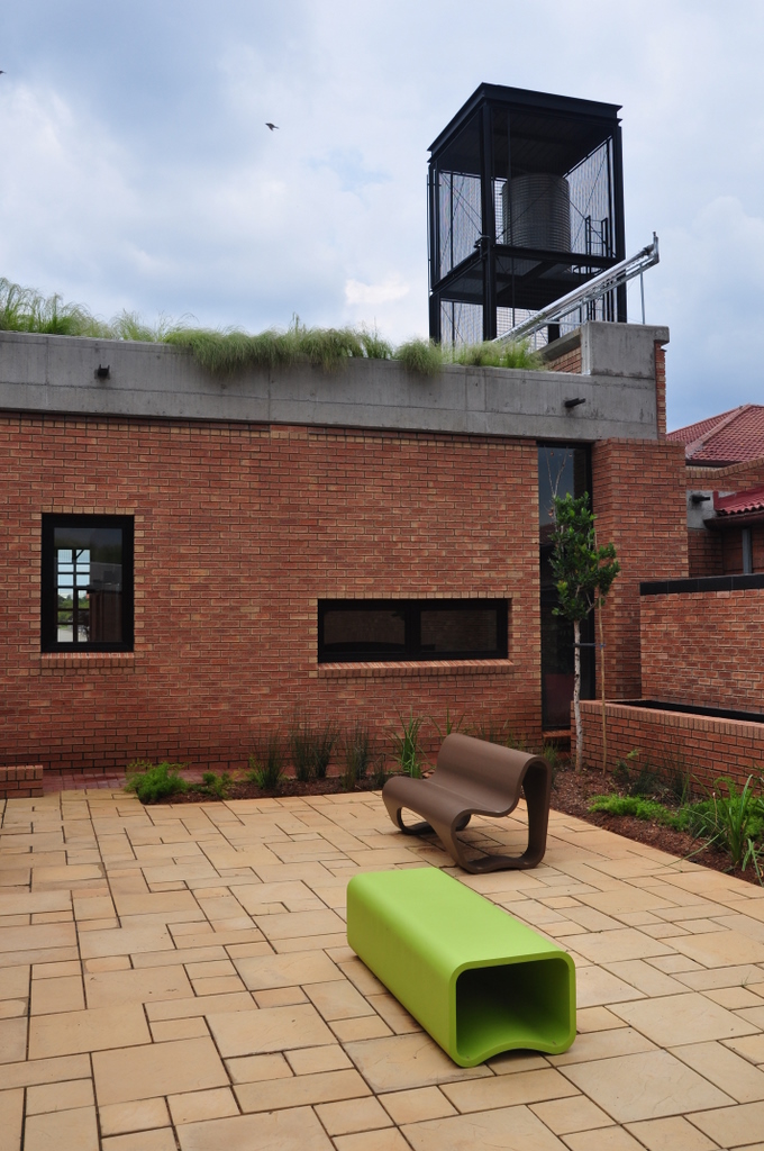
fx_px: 1053
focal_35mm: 33
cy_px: 576
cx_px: 382
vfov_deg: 57.3
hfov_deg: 39.9
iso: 200
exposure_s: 1/320
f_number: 9
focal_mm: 22
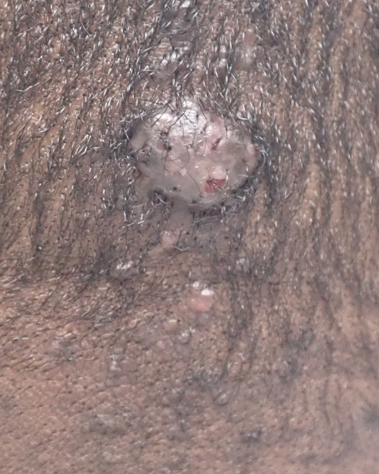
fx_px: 1080
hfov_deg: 19.8
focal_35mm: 77
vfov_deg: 24.7
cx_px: 125
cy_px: 262
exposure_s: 1/100
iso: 800
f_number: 2.3
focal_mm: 5.5
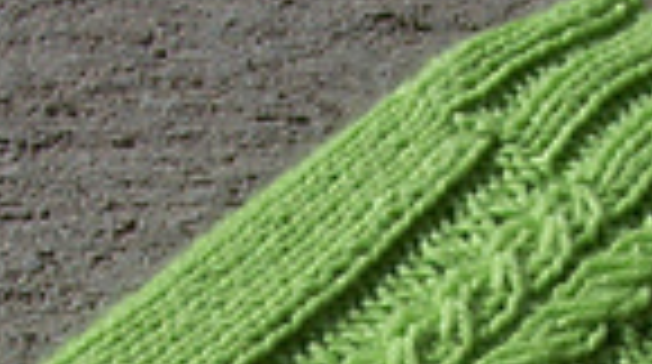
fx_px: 2468
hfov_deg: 15.0
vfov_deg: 8.3
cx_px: 486
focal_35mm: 143
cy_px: 533
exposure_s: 1/640
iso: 64
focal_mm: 6.3
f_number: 5.6
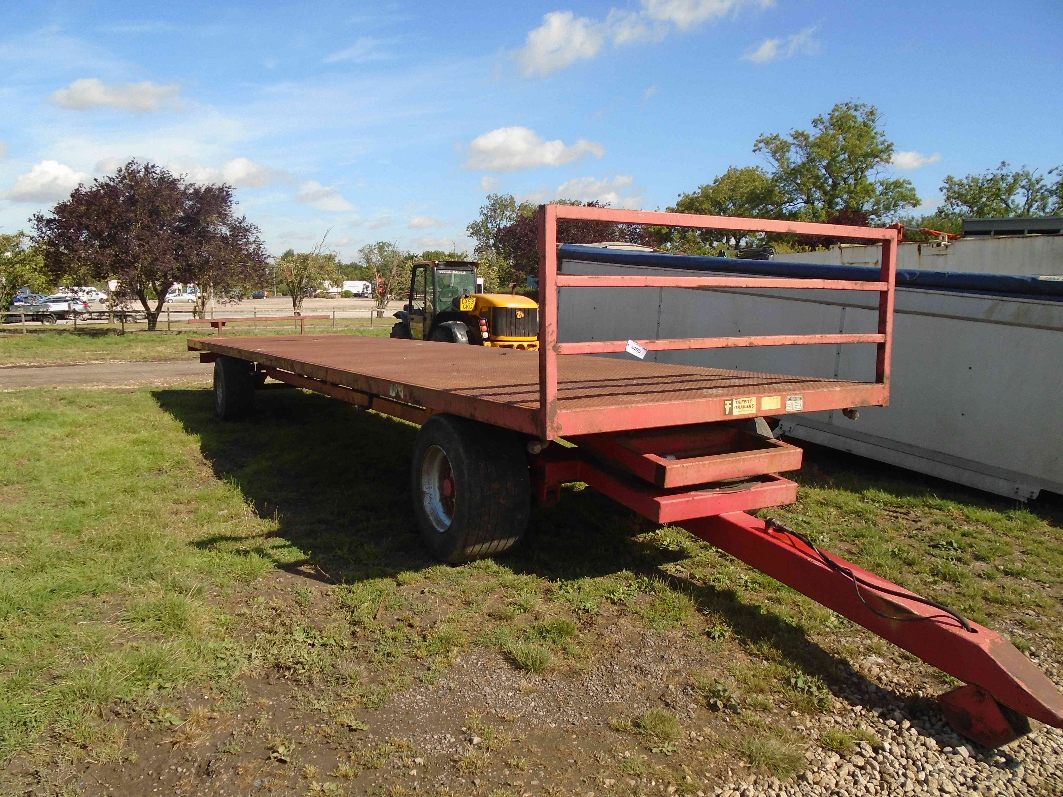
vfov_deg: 53.1
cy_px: 398
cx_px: 532
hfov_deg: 67.3
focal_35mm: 26
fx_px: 798
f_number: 3.2
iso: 100
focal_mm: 4.6
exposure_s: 1/800
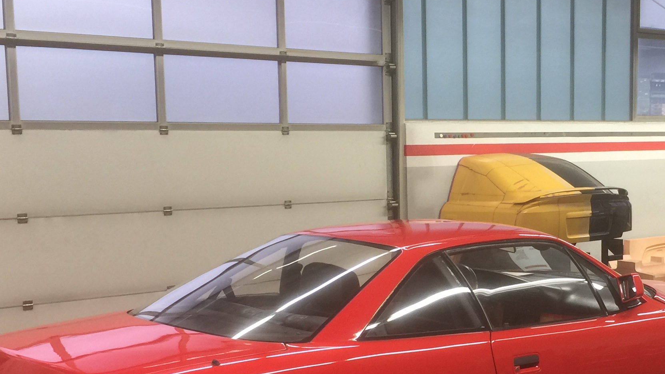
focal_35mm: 62
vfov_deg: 19.3
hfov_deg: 32.6
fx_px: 1093
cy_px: 279
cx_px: 557
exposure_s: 1/17
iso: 40
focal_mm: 4.15
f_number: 2.2
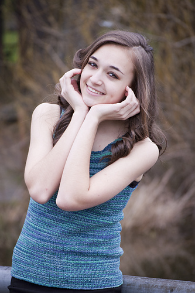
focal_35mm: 183
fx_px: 1488
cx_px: 98
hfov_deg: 7.5
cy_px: 146
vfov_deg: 11.2
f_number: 5.6
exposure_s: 1/500
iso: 400
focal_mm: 122
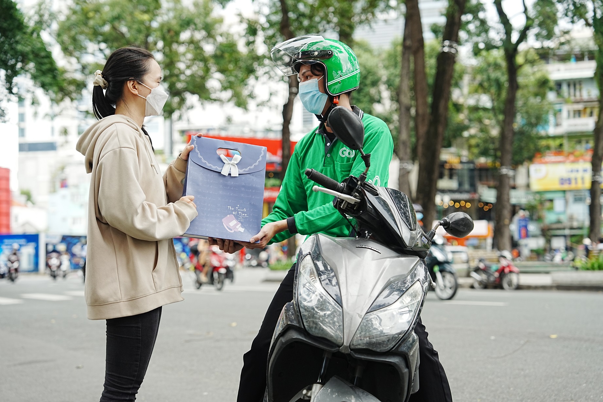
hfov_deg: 35.6
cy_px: 201
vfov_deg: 24.2
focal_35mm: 56
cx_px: 302
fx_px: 938
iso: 400
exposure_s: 1/500
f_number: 2.8
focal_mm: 56
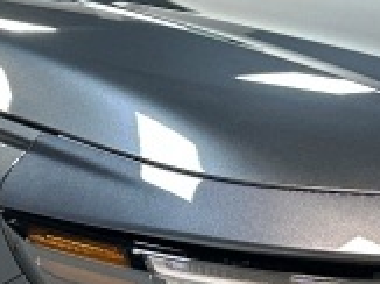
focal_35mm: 151
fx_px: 1656
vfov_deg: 9.7
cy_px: 310
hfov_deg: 13.1
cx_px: 224
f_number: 1.78
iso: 320
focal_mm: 6.86
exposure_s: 1/60
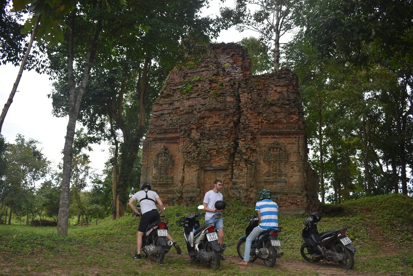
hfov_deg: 57.2
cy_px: 138
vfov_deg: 40.0
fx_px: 379
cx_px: 206
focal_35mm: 33
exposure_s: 1/250
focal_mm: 22
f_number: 5.6
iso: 400
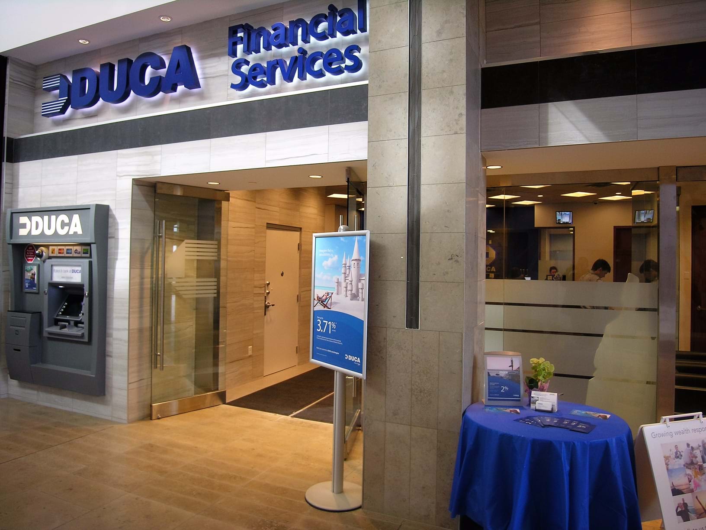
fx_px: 489
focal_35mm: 24
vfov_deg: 56.8
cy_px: 265
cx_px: 353
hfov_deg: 71.6
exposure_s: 1/31.3
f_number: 2.6
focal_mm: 6.1
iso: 50
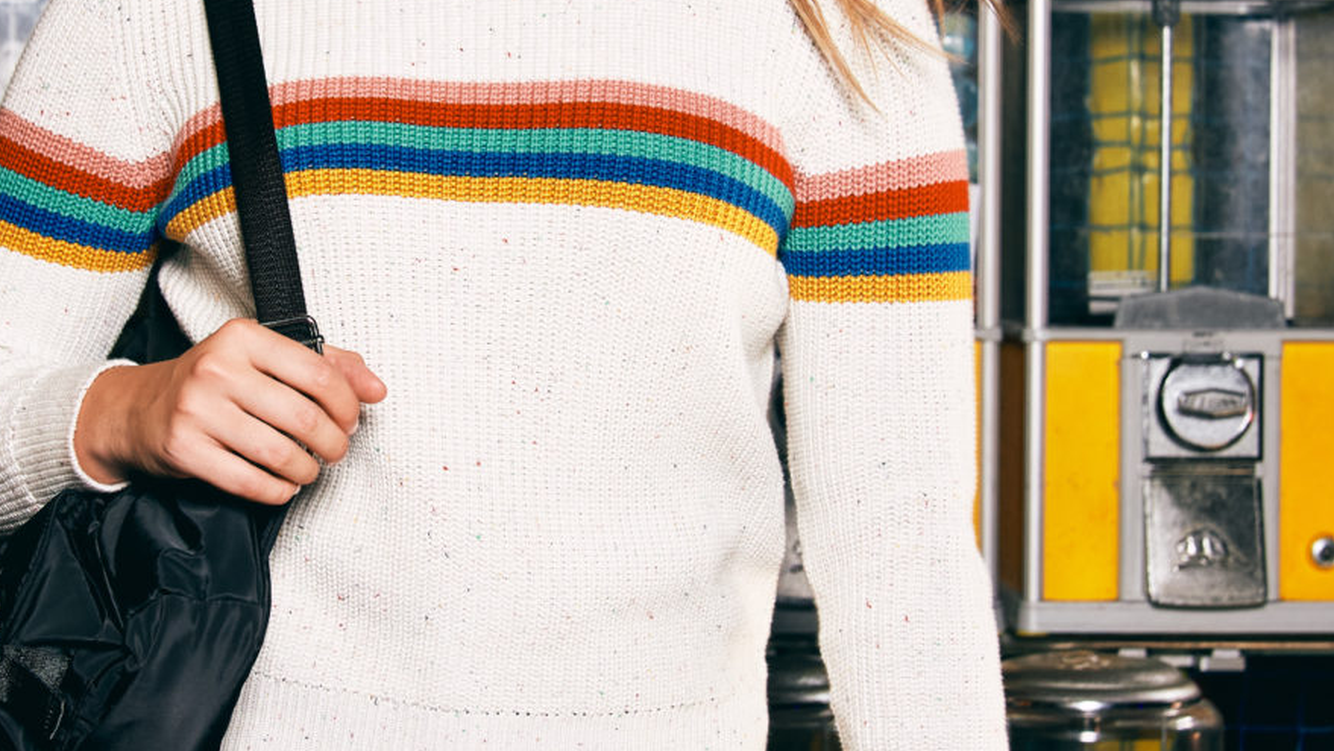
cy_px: 237
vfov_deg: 9.9
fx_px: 4317
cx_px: 536
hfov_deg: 17.6
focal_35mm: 122
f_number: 5
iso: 500
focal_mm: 50
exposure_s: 1/125
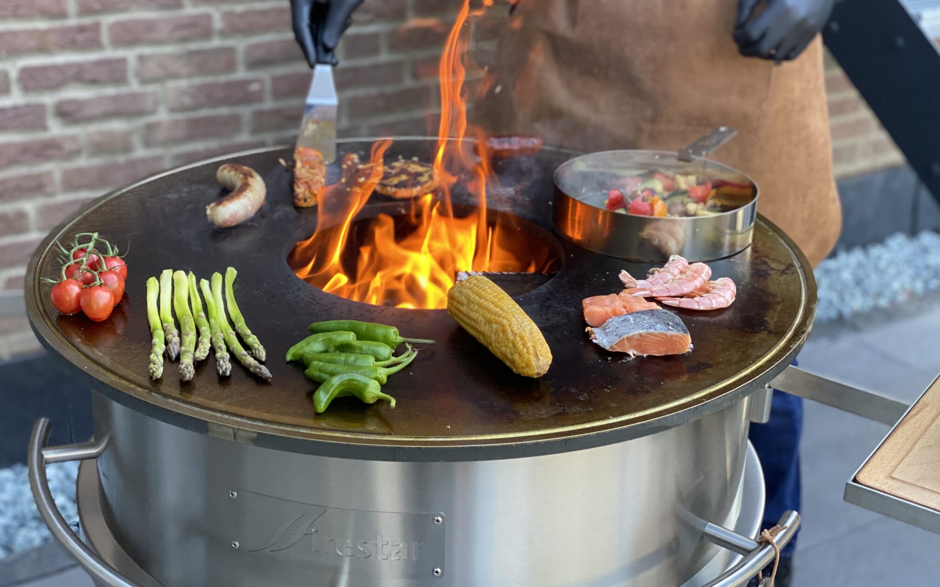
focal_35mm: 56
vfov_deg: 23.1
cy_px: 281
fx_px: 1435
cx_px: 466
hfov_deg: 36.3
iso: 80
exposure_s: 1/122
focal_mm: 6
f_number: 2
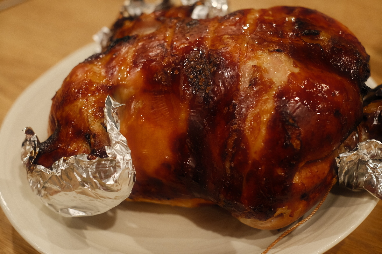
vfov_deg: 25.5
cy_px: 127
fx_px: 562
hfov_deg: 37.5
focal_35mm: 53
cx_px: 191
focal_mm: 35
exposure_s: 1/105
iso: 2000
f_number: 3.2
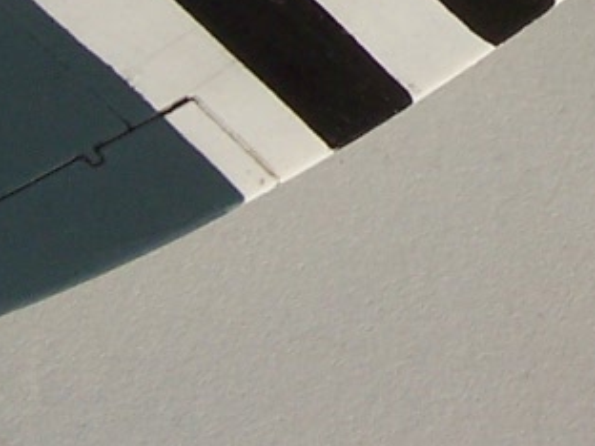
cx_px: 639
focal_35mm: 189
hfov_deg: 10.4
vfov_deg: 7.8
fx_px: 3249
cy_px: -137
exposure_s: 1/750
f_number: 5.6
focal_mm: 6.3
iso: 80
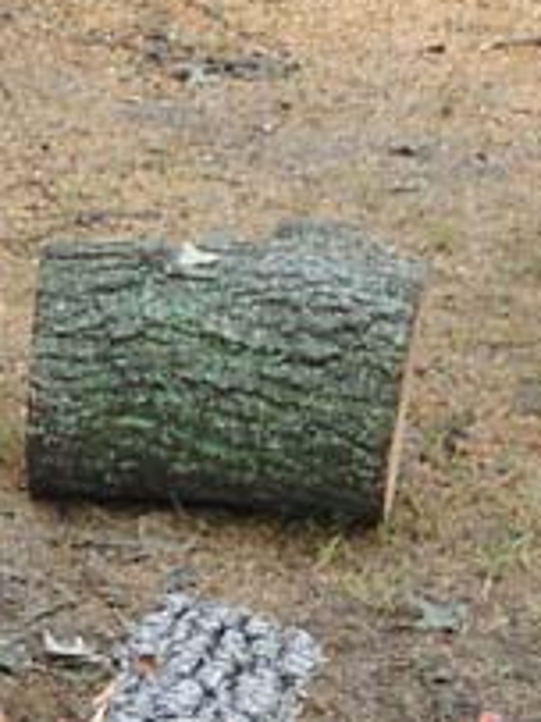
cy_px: 1412
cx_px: 21
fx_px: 2670
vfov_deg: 13.4
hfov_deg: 11.5
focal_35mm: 128
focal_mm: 4.7
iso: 80
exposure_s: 1/100
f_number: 2.8
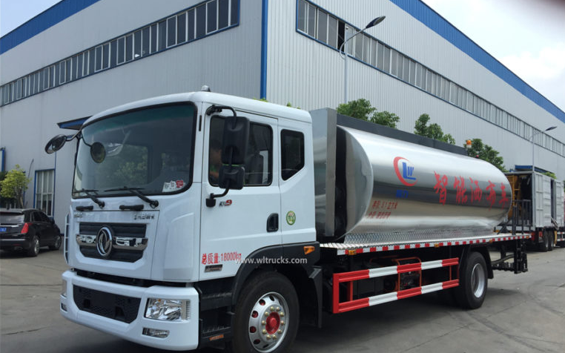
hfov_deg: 61.2
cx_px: 284
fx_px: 477
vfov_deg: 40.5
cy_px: 205
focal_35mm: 31
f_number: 2.2
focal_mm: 4.15
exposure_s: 1/1582
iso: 32
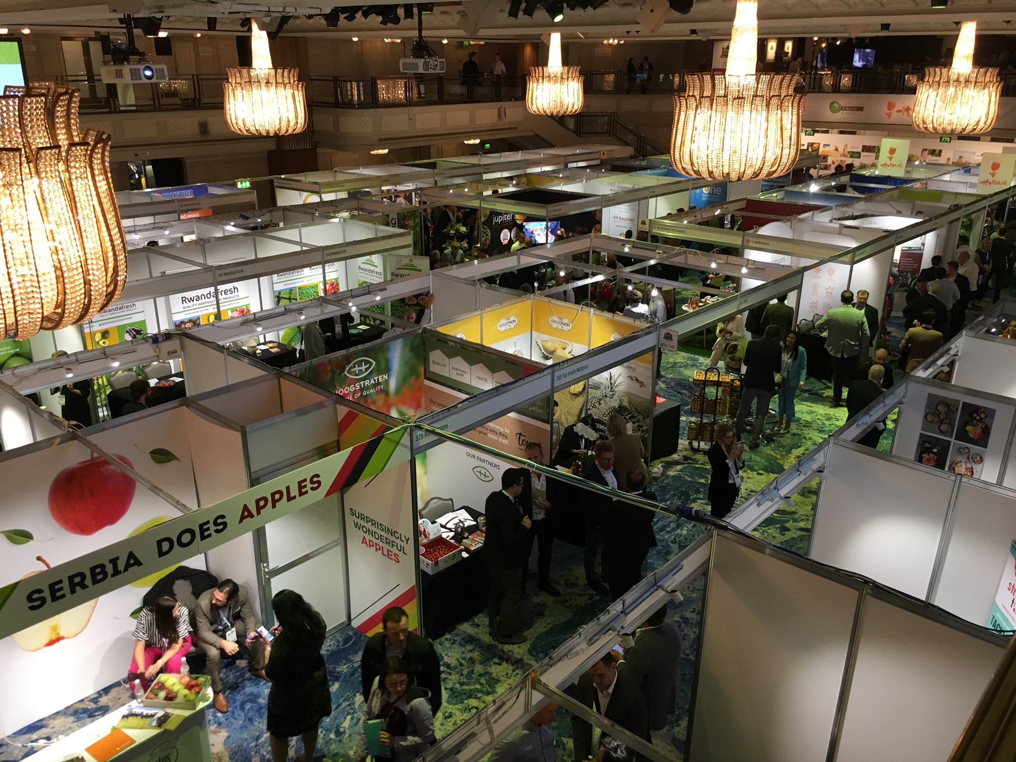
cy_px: 381
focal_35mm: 29
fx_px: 851
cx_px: 508
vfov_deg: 48.2
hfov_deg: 61.7
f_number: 2.2
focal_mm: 4.15
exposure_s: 1/33
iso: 125
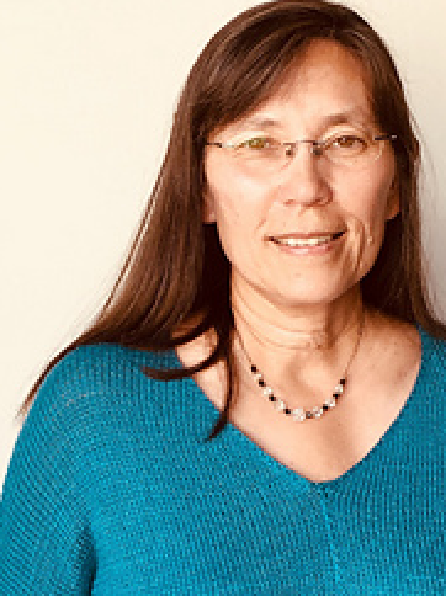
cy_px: 606
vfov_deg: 29.9
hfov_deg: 24.3
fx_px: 1033
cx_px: 299
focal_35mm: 60
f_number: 2.2
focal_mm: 4.15
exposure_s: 1/120
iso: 32
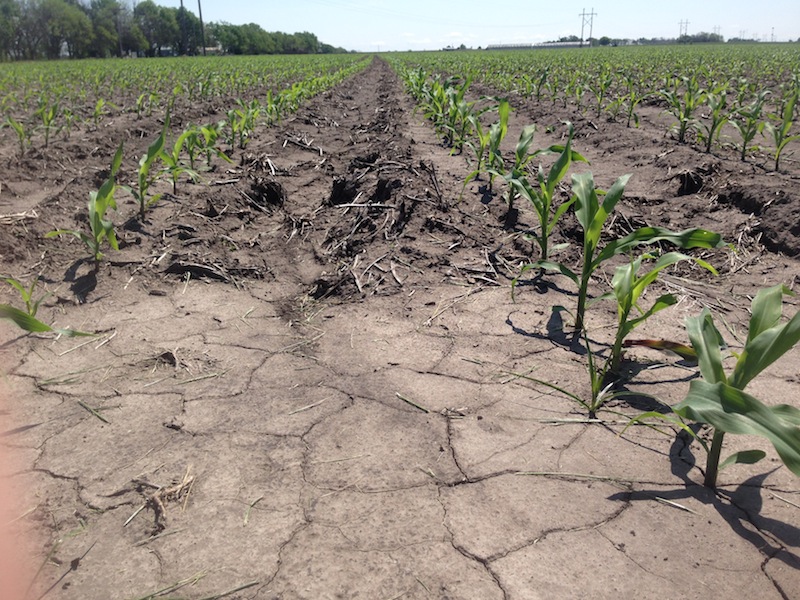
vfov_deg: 42.9
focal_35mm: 33
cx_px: 400
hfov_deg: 55.4
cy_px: 300
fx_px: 763
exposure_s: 1/1466
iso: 50
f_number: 2.4
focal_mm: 4.12
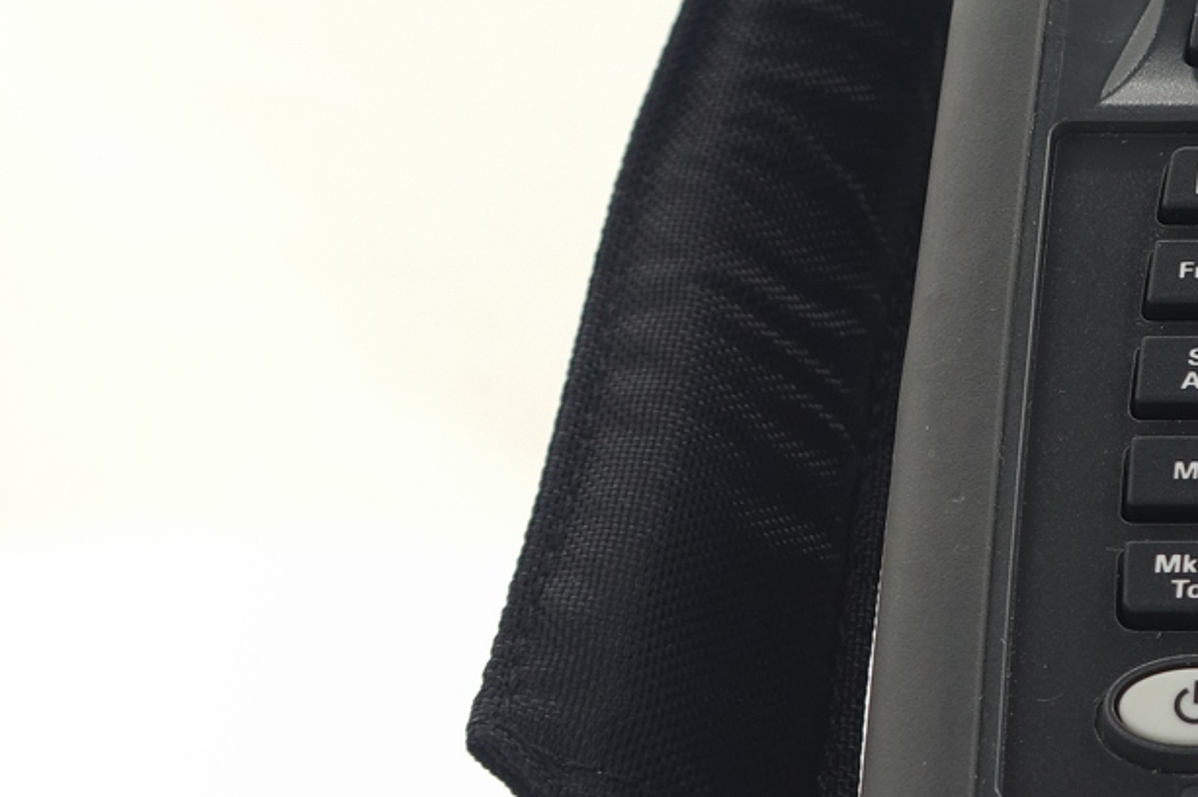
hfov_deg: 16.1
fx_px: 3891
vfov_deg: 11.7
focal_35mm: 117
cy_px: 265
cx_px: 1771
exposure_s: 1/8
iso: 80
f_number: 3.5
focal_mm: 12.81
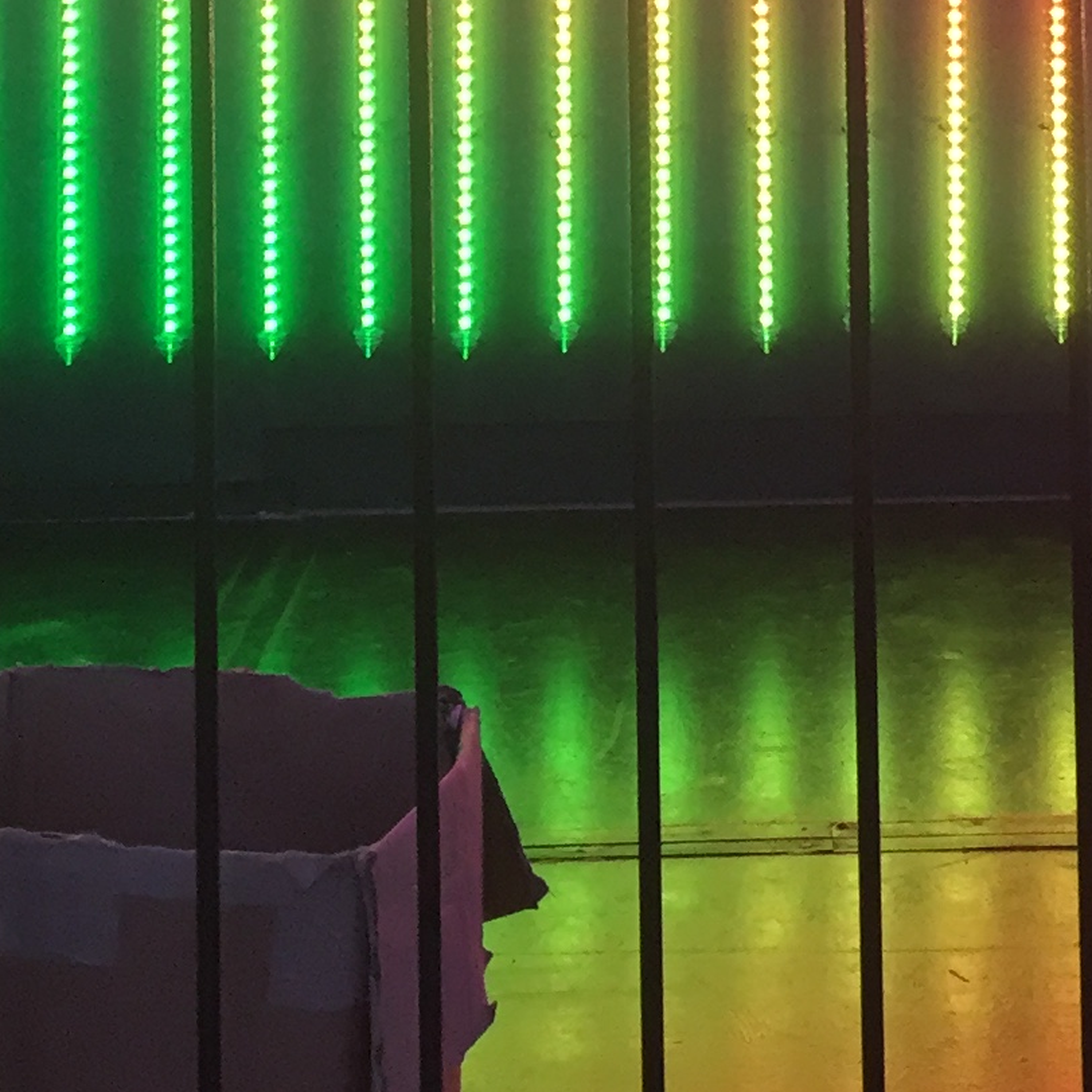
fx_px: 3676
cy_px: -464
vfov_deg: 15.7
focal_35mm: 103
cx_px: 871
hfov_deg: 16.8
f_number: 2.2
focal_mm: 4.15
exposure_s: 1/30
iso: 40
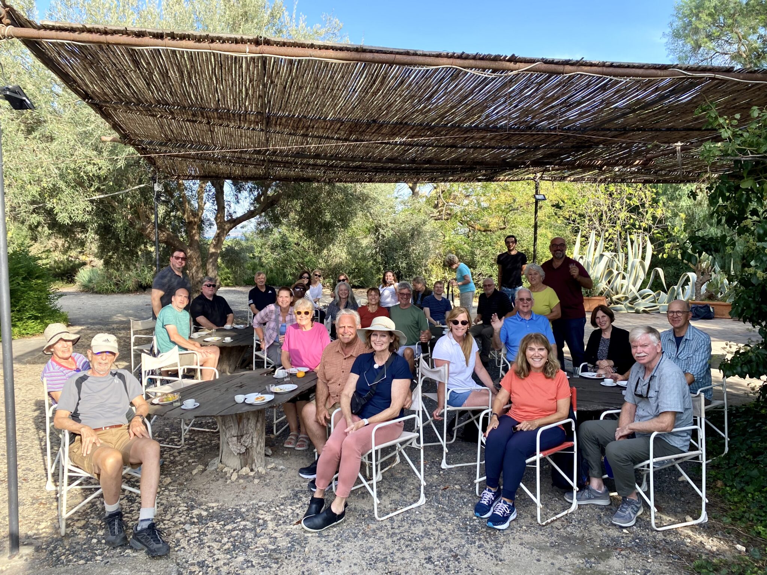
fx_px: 576
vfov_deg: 53.1
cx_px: 384
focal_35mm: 26
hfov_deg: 67.3
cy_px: 288
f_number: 1.8
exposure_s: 1/502
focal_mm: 4.25
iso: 32
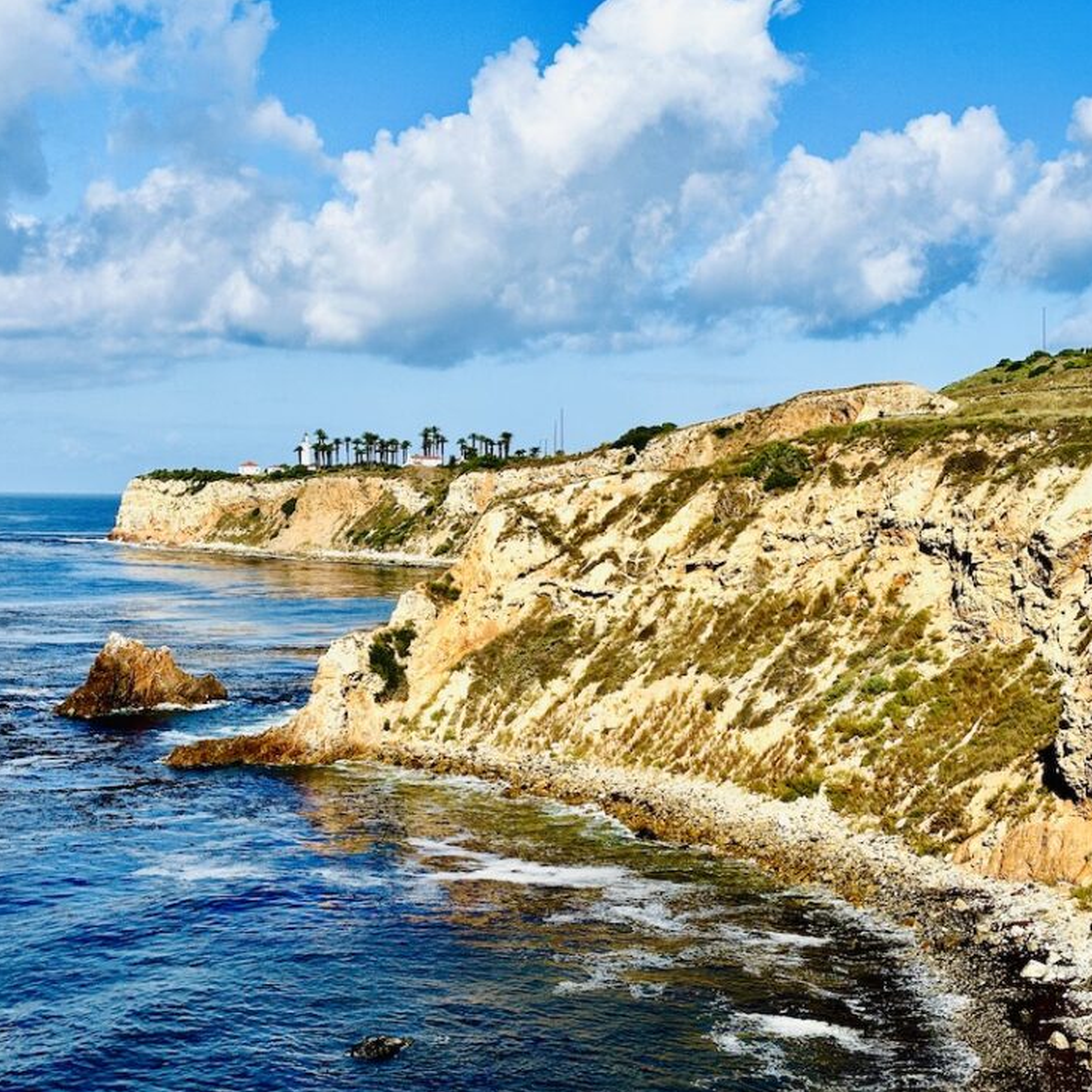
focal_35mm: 57
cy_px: 547
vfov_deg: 30.0
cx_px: 464
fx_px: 2034
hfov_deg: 30.0
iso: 64
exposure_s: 1/6623
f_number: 1.78
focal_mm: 6.86
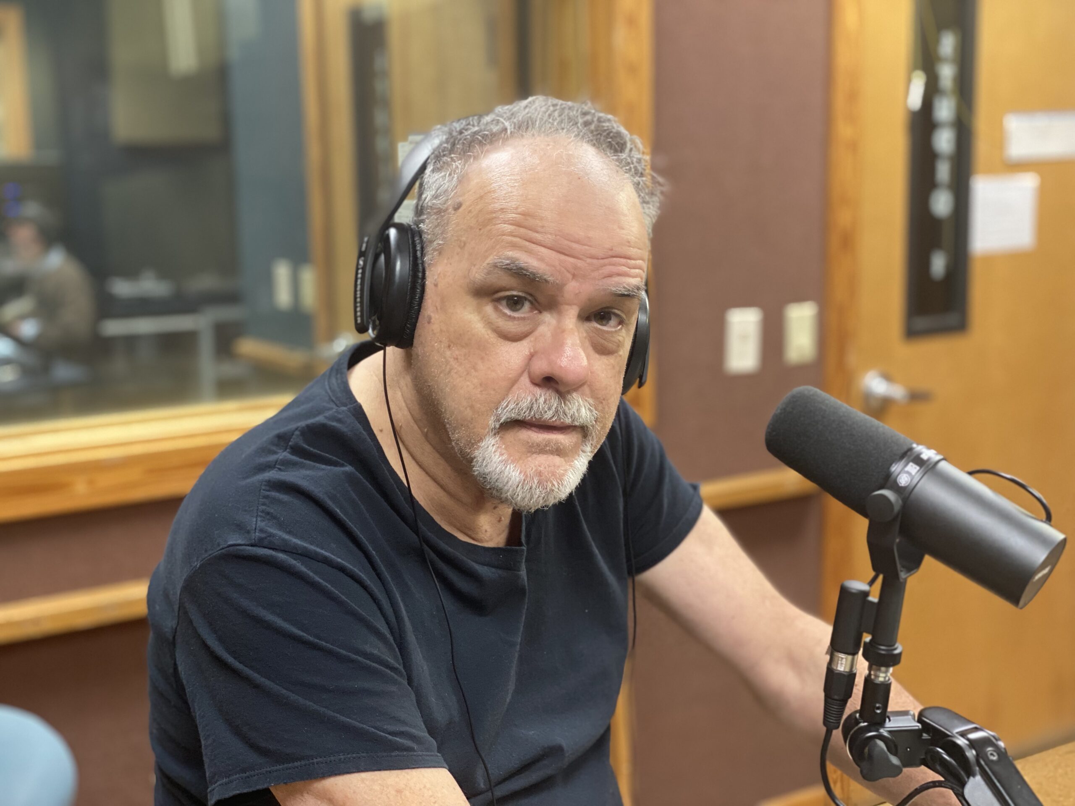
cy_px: 403
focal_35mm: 52
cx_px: 538
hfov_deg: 36.8
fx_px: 1615
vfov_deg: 28.0
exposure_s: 1/40
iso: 160
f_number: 2
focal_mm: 6
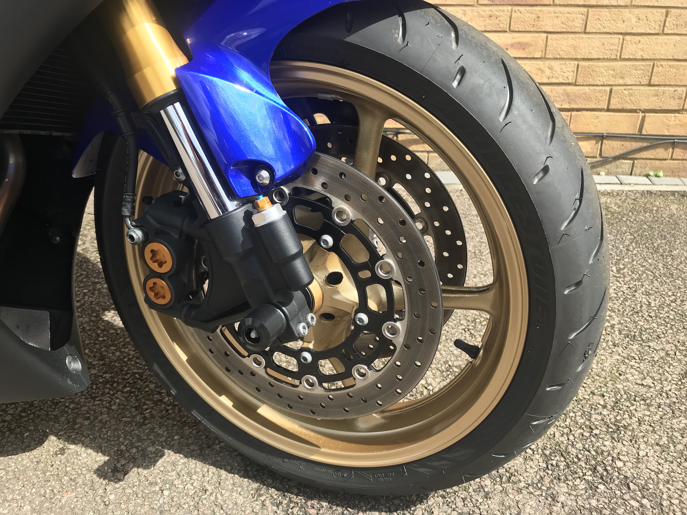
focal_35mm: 28
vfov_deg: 49.7
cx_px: 344
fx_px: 556
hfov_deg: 63.4
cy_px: 258
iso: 20
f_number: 1.8
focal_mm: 3.99
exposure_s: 1/748
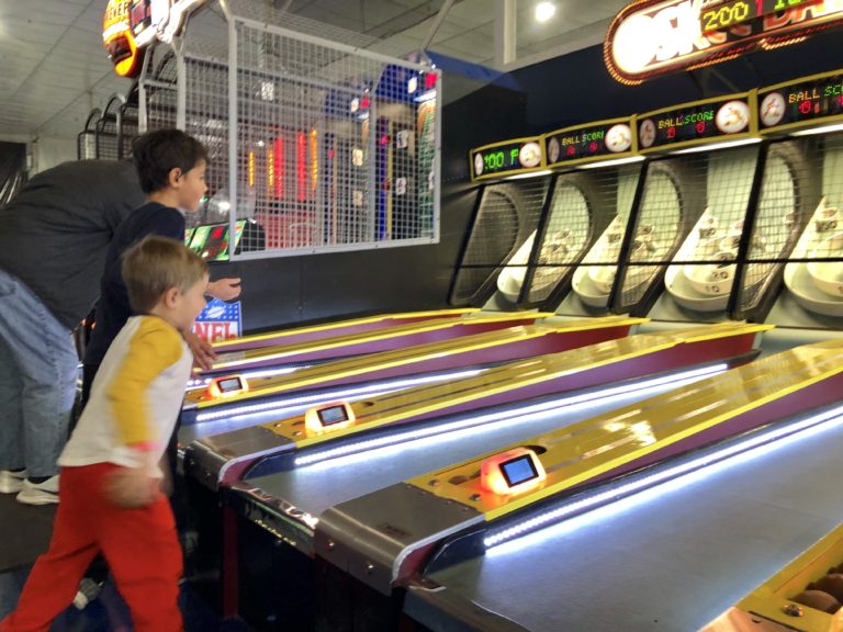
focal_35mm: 28
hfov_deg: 63.4
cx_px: 422
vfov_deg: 49.7
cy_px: 316
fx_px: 682
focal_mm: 3.99
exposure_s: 1/15
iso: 50
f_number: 1.8
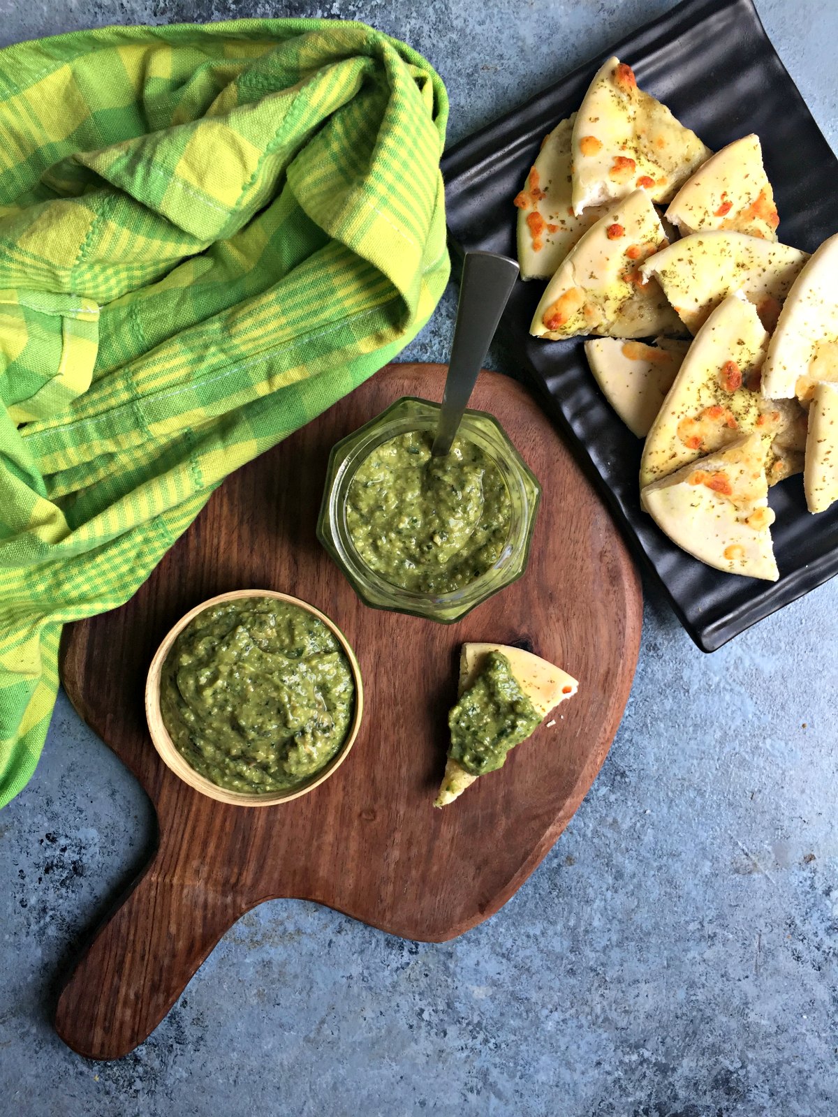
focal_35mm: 29
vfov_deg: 61.7
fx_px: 936
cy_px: 558
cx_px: 419
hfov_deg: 48.2
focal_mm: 4.15
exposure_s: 1/100
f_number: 2.2
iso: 50
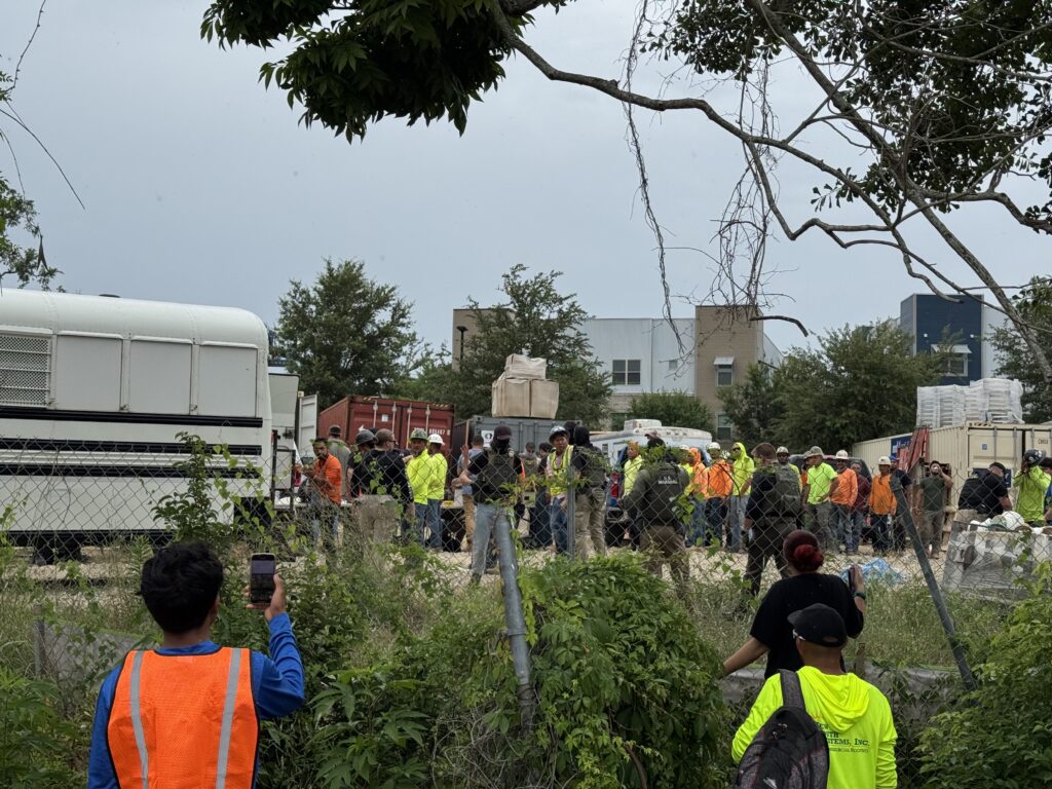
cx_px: 526
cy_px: 394
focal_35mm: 48
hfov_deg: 39.7
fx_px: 1459
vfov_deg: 30.3
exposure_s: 1/5376
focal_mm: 6.76
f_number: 1.78
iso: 64
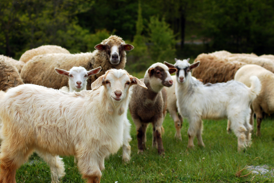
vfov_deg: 13.0
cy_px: 92
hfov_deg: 19.5
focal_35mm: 105
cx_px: 137
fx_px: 799
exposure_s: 1/500
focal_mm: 70
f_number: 5.6
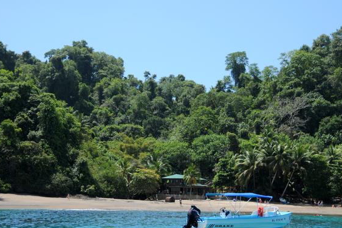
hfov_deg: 27.0
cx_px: 176
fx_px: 712
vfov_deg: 18.1
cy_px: 119
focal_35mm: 75
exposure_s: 1/3200
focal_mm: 44
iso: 500
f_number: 4.5
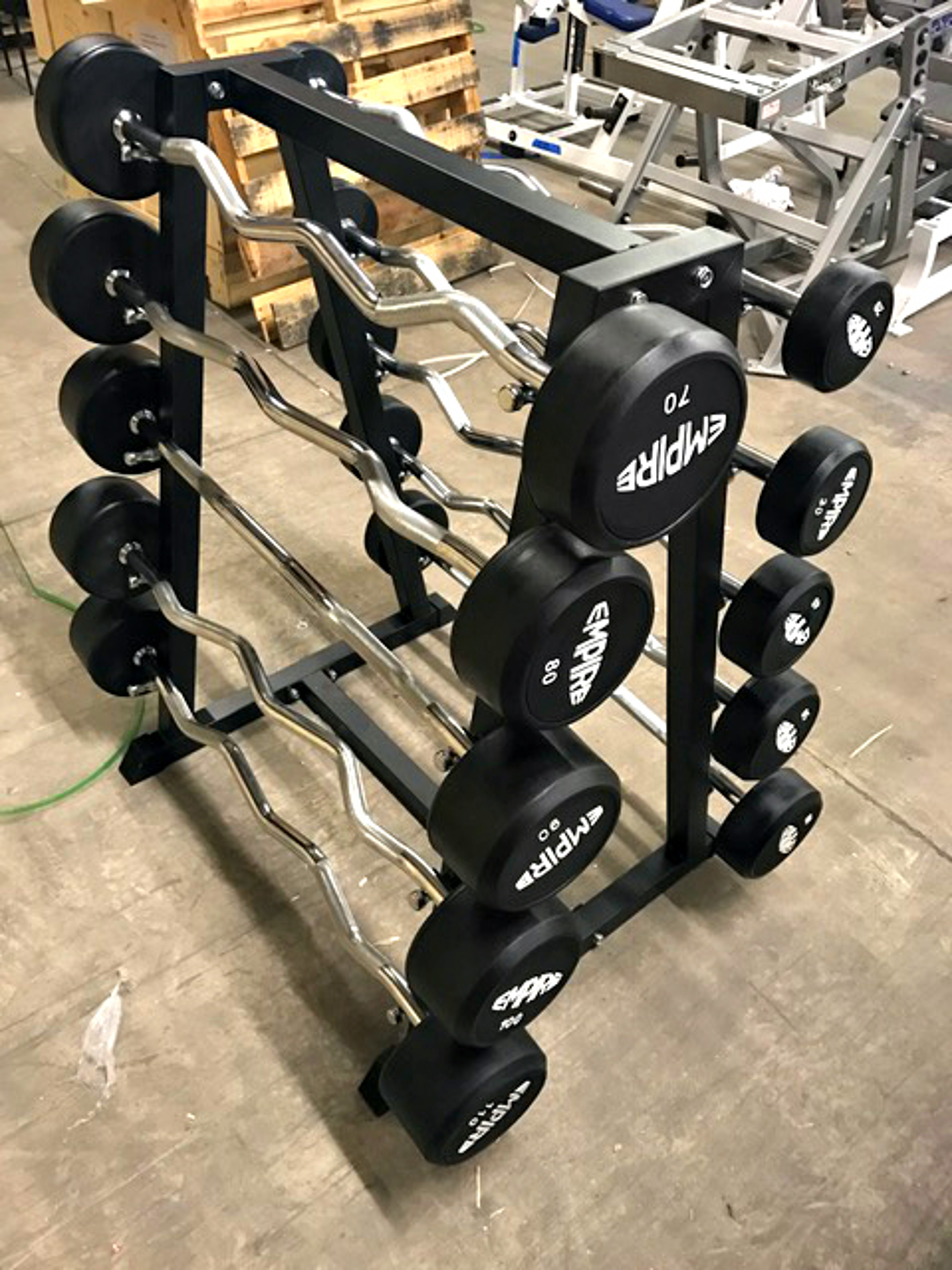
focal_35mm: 28
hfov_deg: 49.7
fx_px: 1027
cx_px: 476
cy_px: 635
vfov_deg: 63.4
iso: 100
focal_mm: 3.99
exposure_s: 1/6
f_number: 1.8
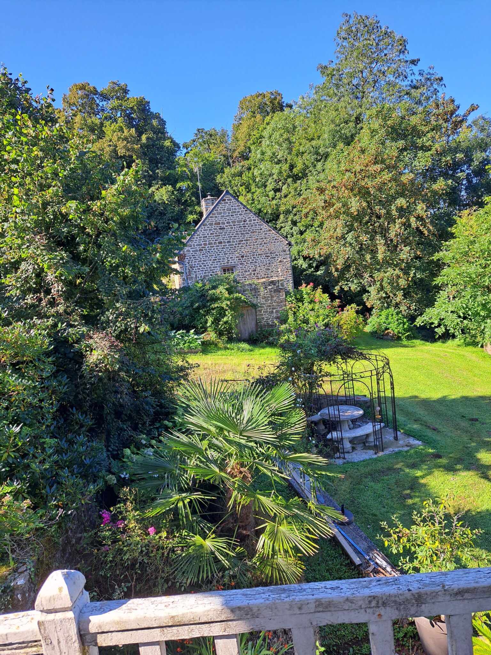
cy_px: 328
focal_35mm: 24
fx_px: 454
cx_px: 246
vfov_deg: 71.6
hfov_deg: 56.8
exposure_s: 1/606
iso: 50
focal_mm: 5.23
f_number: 1.8
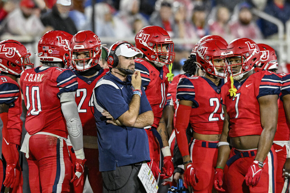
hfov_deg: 3.4
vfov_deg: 2.3
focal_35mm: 600
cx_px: 145
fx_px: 4832
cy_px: 96
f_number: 4
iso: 6400
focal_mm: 400
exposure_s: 1/1600
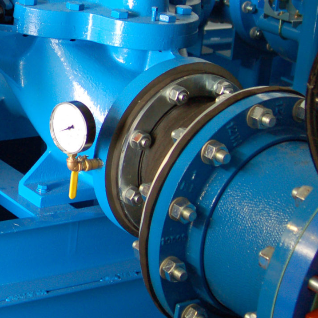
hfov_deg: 16.3
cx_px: -74
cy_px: 61
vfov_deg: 16.9
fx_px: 1060
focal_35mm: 102
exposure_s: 1/30
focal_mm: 28
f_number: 3.3
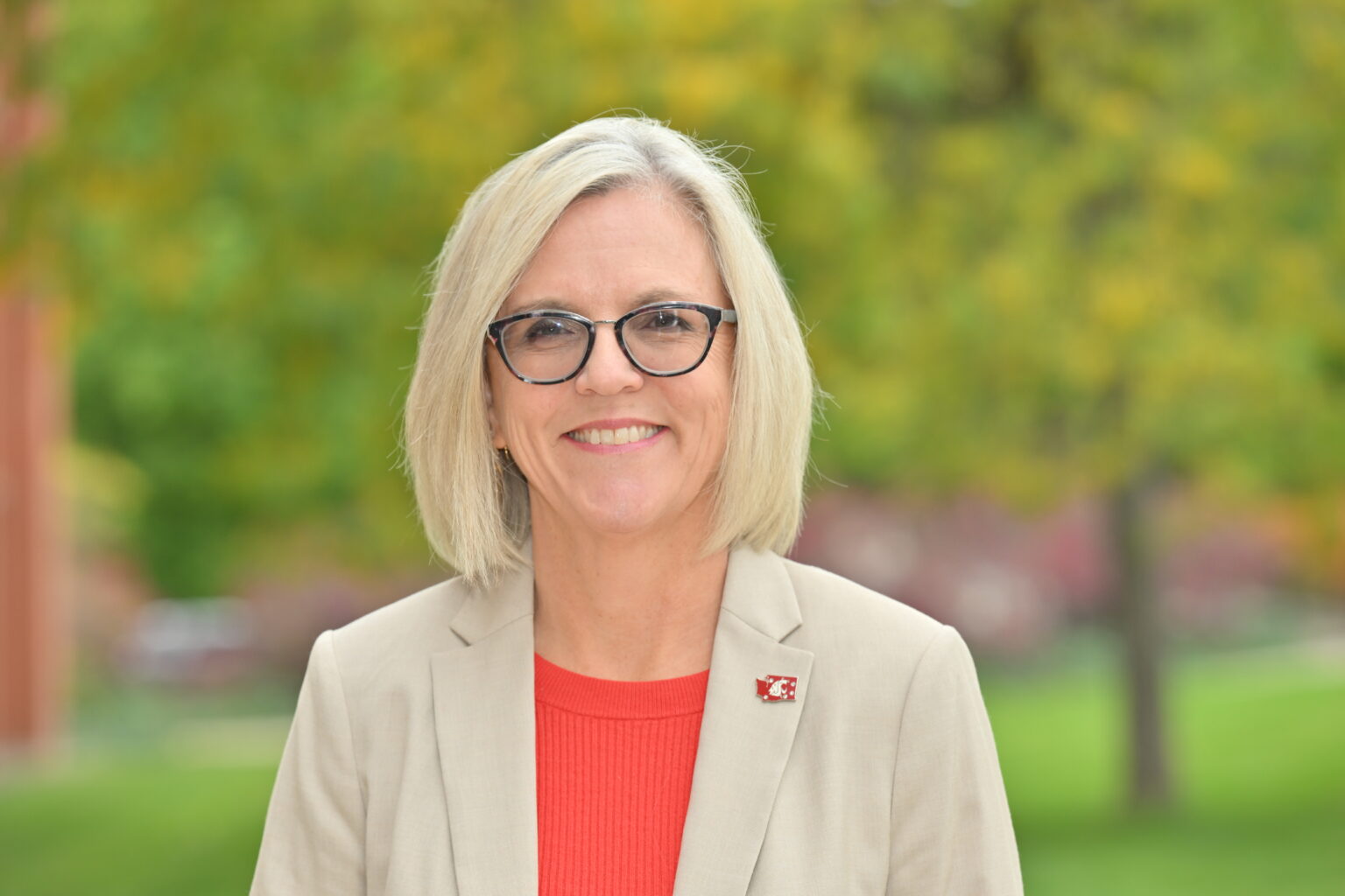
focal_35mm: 140
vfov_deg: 9.8
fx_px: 5230
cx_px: 672
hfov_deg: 14.7
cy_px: 448
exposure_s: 1/200
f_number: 4.5
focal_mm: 140
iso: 160
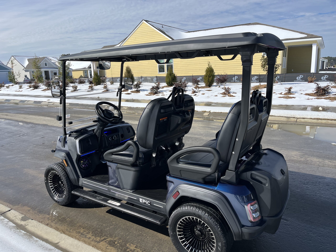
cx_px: 168
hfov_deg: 67.3
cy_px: 126
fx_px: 252
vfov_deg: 53.1
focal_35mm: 26
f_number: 1.6
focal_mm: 5.1
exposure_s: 1/4310
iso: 50
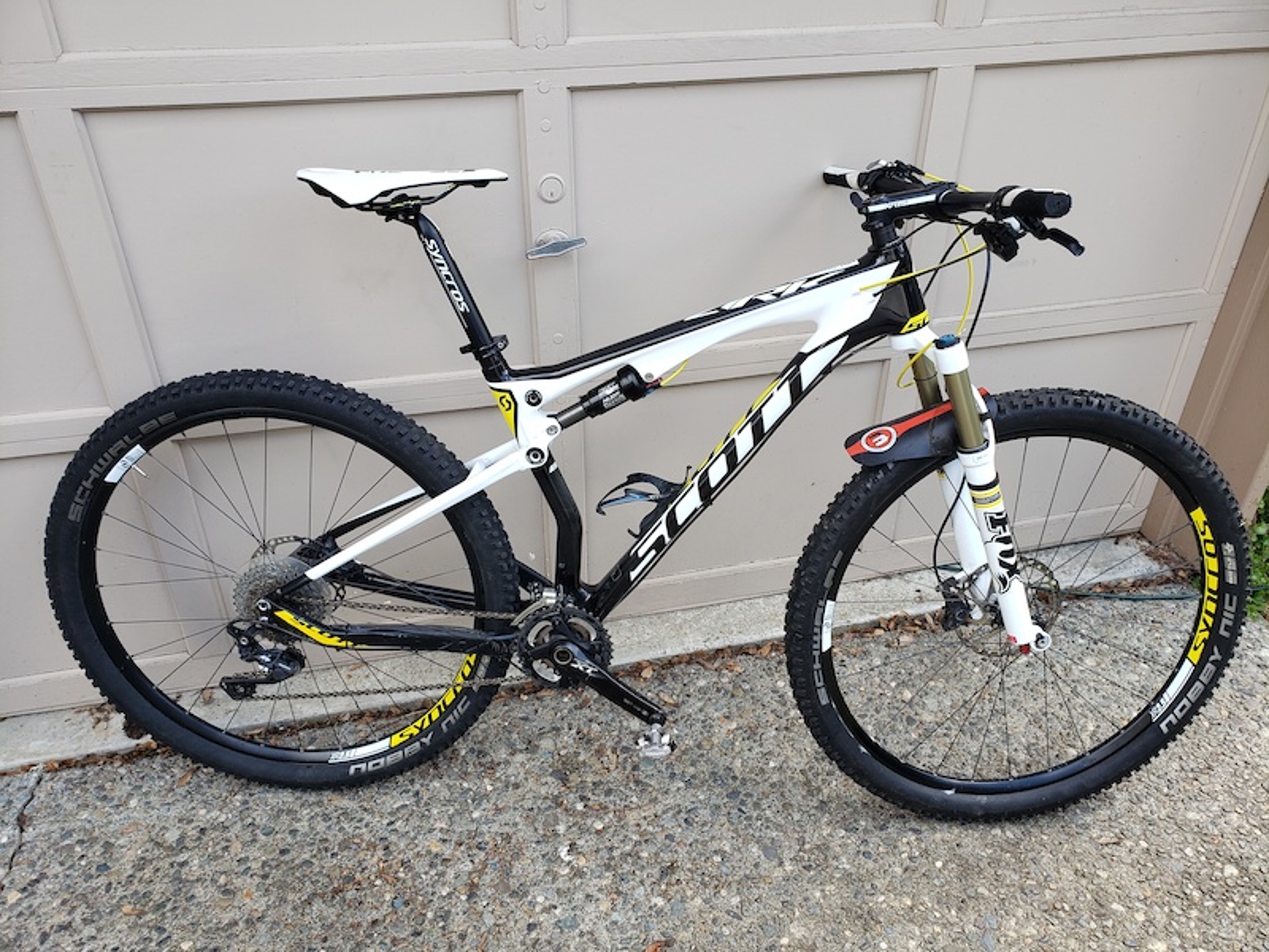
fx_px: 953
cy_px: 476
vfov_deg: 53.1
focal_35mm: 26
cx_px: 634
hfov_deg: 67.3
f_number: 2.4
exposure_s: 1/189
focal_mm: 4.3
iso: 50
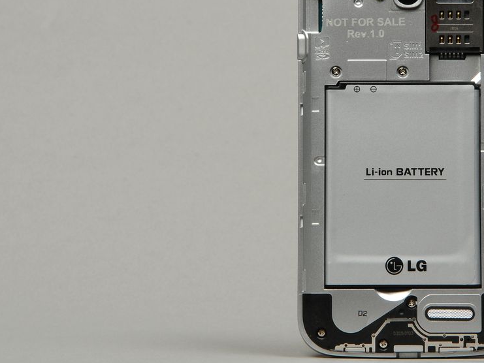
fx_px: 1913
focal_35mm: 137
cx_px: 406
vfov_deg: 10.8
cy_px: 114
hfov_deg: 14.3
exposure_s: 1/80
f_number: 18
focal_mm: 55
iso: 200
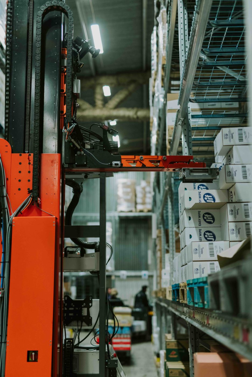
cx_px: 126
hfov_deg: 27.0
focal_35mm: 50
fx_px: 525
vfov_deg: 39.6
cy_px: 188
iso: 1000
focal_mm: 50
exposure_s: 1/200
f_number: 1.8
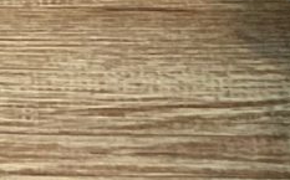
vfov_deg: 3.4
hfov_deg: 5.5
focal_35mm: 364
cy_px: -525
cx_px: -499
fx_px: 2873
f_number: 2.4
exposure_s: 1/60
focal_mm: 6
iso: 160
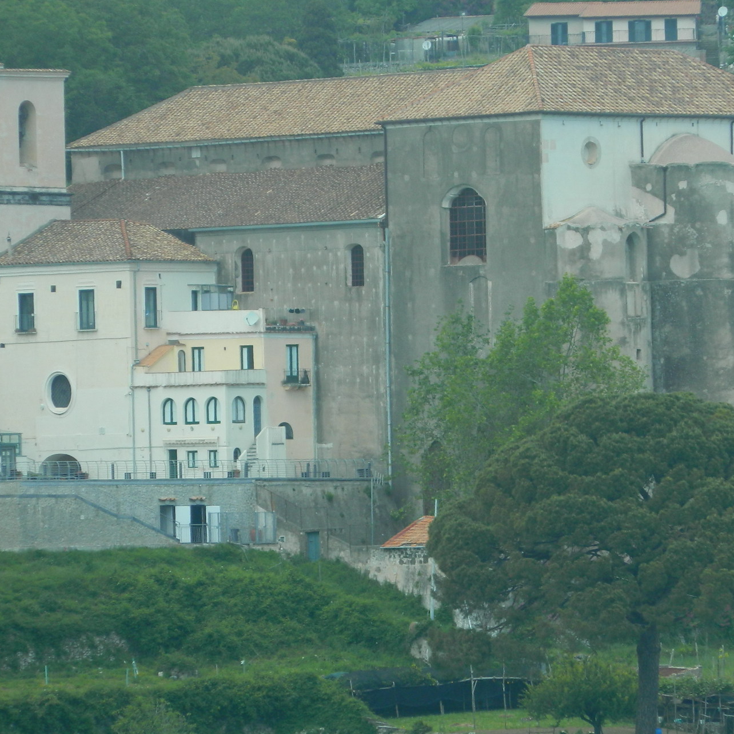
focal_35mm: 468
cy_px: 341
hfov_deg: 3.7
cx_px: 416
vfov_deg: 3.7
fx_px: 11227
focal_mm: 59.7
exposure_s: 1/160
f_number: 5.6
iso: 80
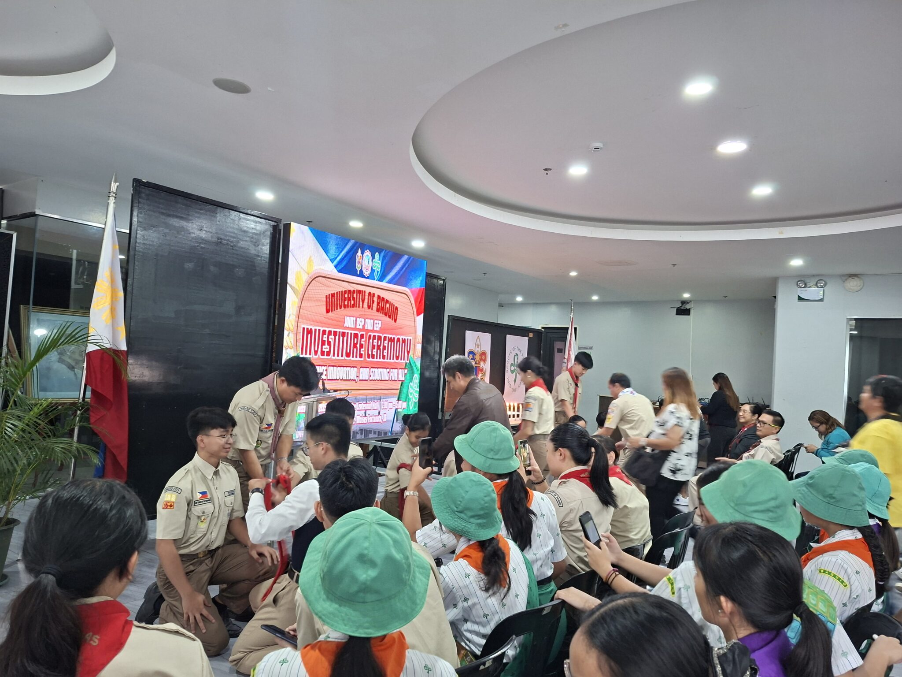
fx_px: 599
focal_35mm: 23
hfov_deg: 73.9
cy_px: 338
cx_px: 451
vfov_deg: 58.9
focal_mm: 5.54
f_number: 1.8
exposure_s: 1/30
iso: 320
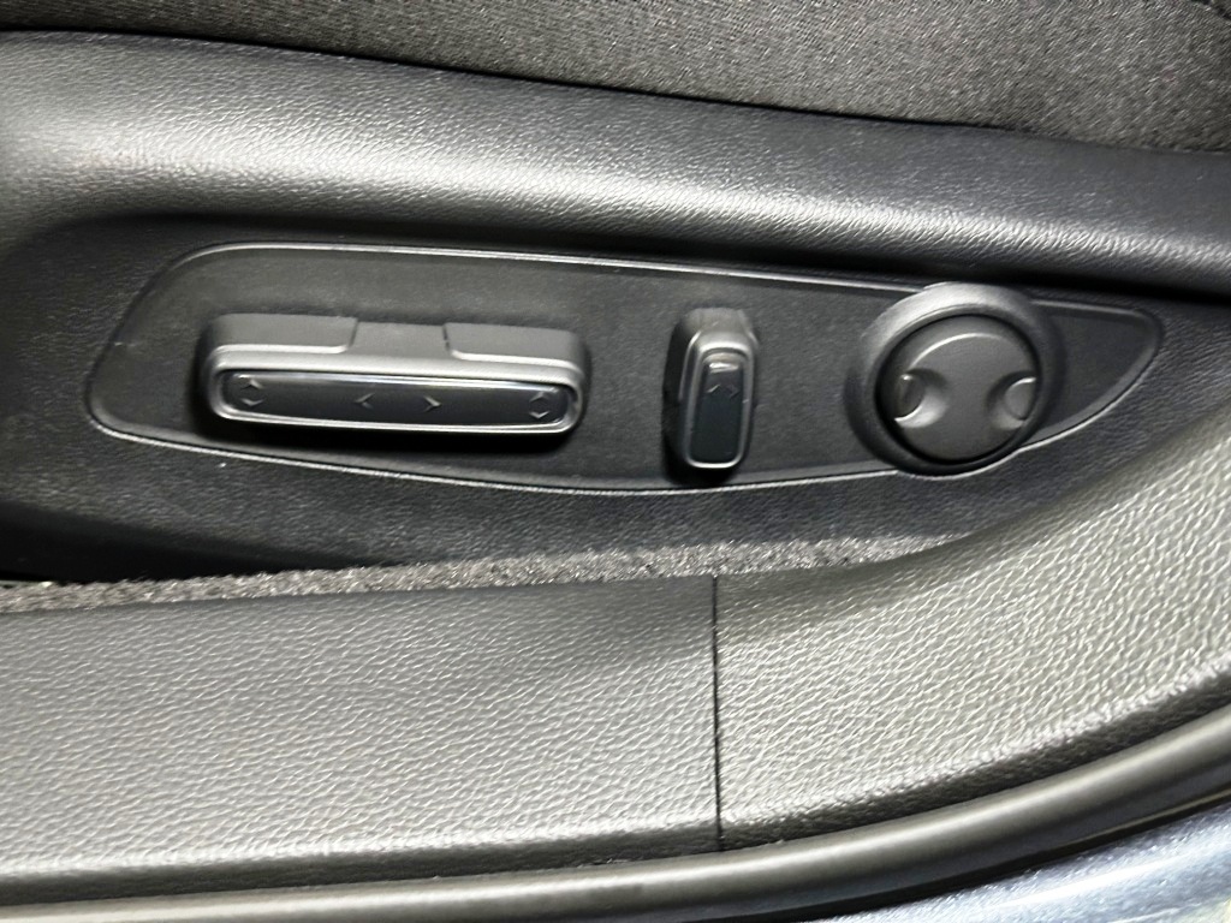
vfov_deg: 30.3
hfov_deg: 39.7
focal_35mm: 48
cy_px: 462
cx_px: 616
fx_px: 1707
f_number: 1.78
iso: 640
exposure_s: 1/30
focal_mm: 6.86
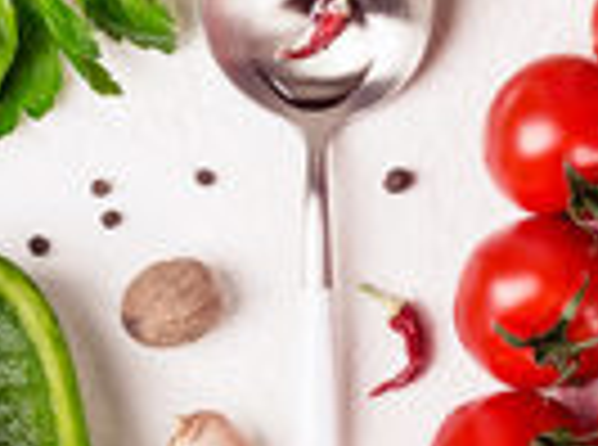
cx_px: 342
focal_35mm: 321
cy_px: 399
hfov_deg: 6.2
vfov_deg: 4.6
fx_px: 5530
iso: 100
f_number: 11
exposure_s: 1/125
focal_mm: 50
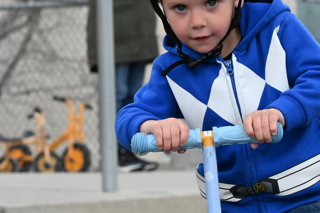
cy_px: 100
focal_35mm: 365
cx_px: 280
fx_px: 3242
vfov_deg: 3.8
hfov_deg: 5.6
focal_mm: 200
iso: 8000
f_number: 14
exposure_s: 1/3200
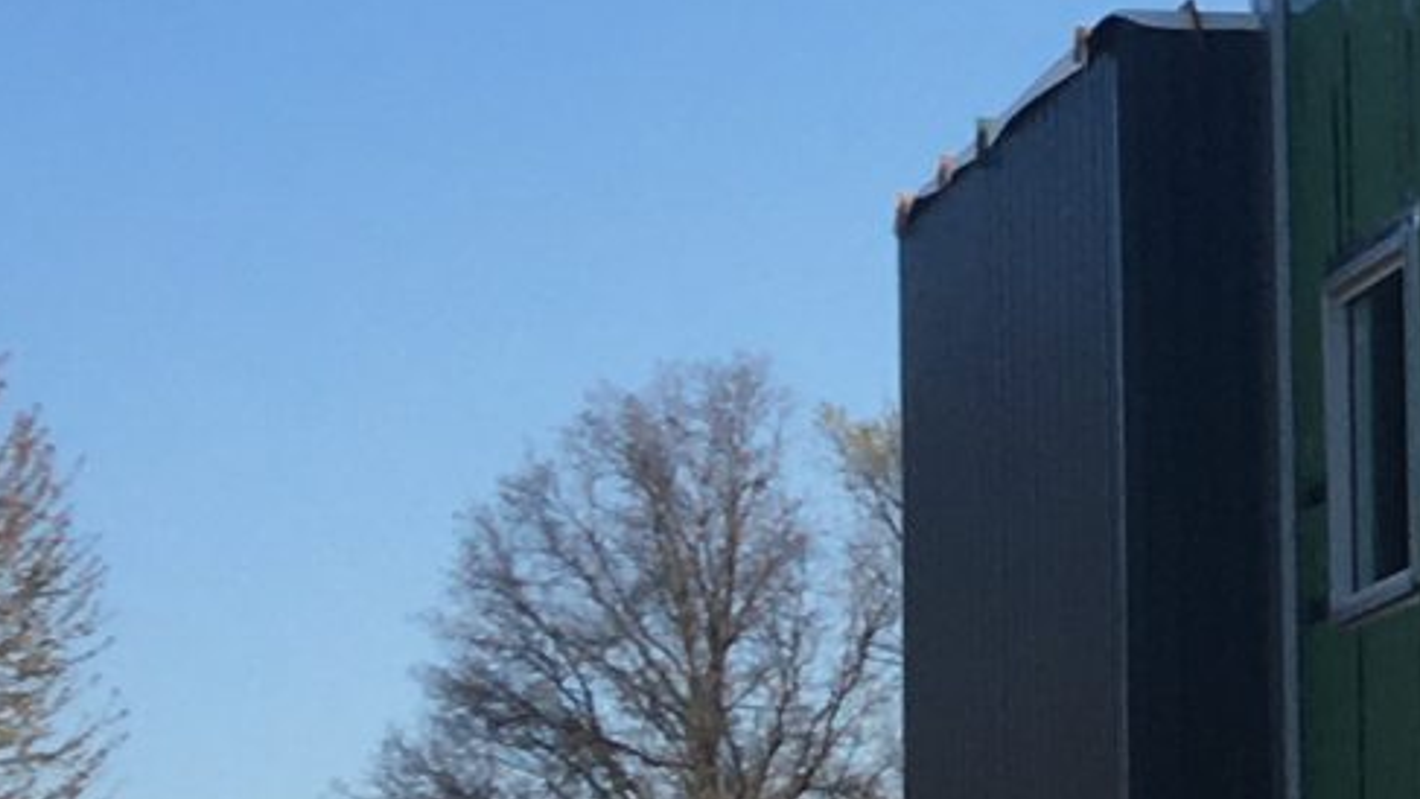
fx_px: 6251
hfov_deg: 11.5
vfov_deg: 7.3
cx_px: 2925
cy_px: 216
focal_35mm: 166
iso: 25
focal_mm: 4.15
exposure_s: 1/1479
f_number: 2.2
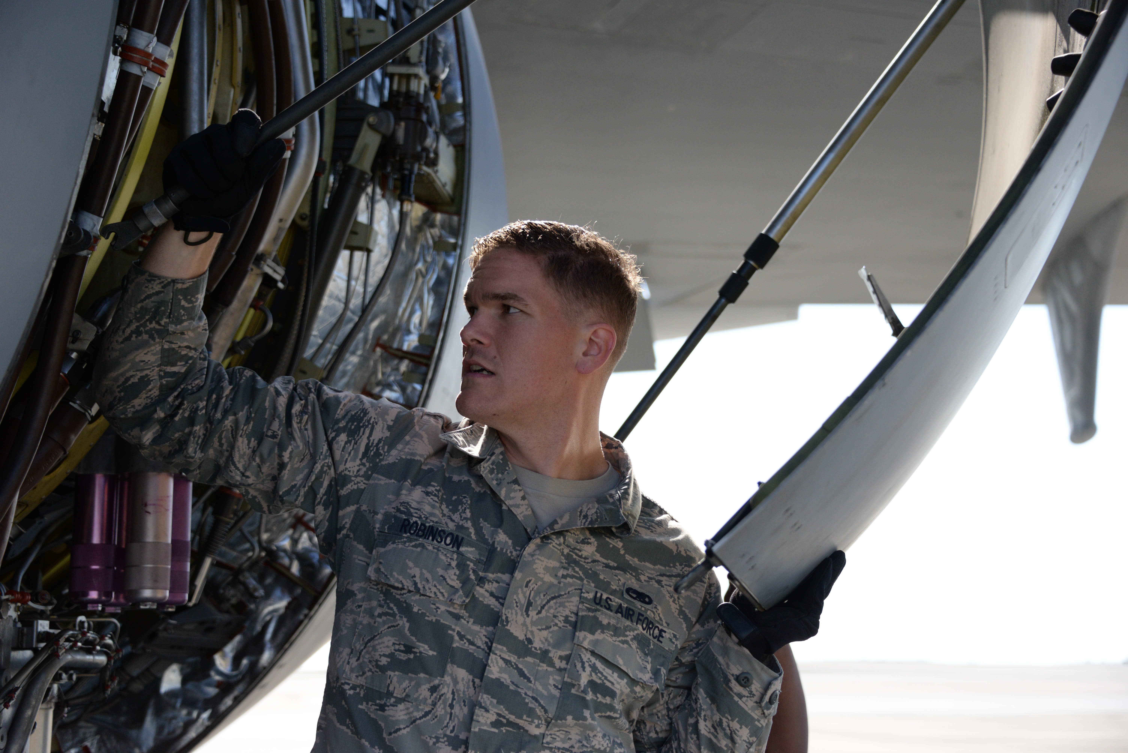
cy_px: 376
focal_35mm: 65
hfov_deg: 30.9
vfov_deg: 20.9
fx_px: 2037
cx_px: 564
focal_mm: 65
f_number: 5
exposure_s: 1/4000
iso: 1000
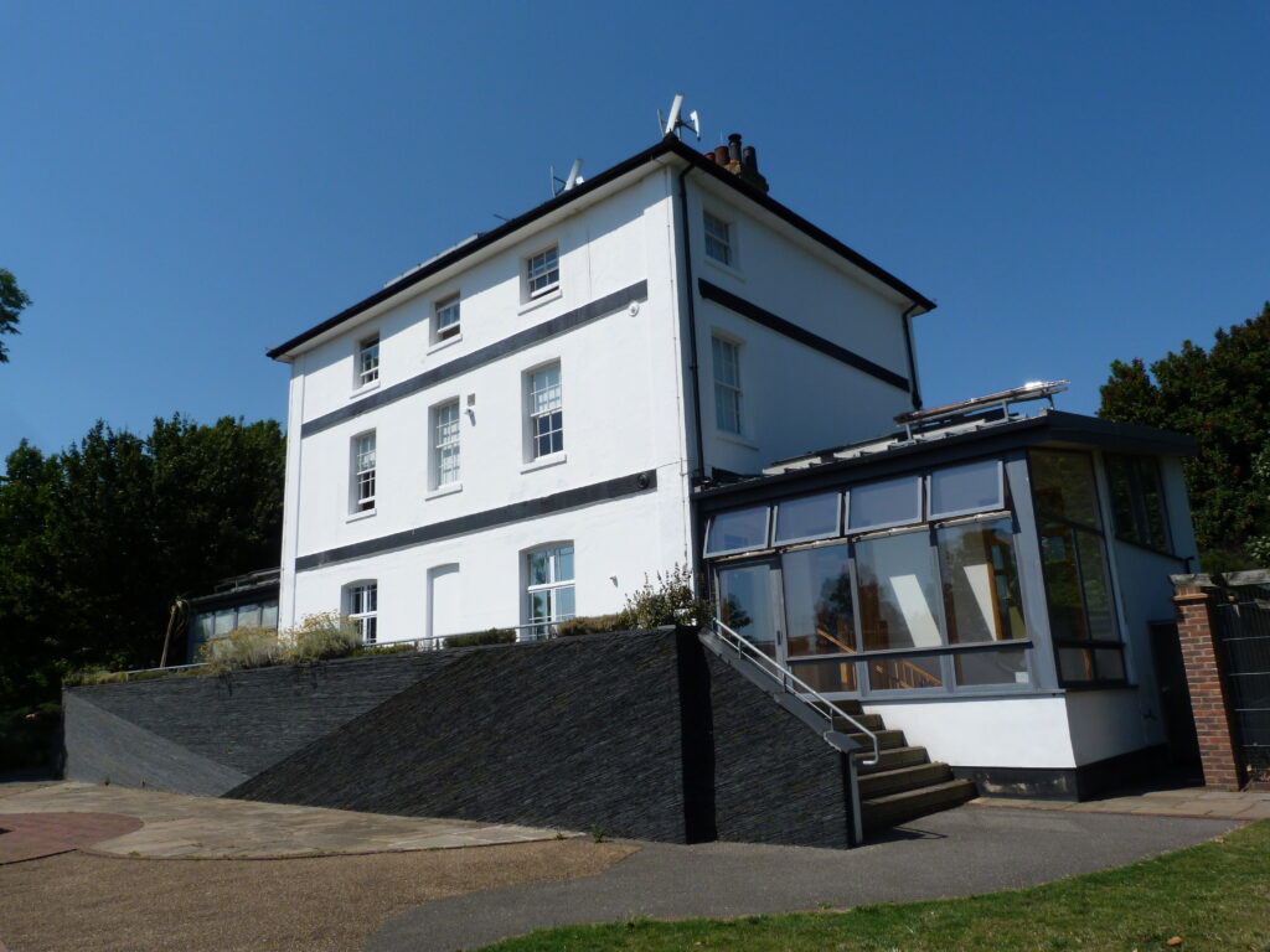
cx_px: 635
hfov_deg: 69.4
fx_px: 917
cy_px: 476
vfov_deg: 54.9
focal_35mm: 25
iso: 80
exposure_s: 1/500
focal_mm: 4.5
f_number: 5.6
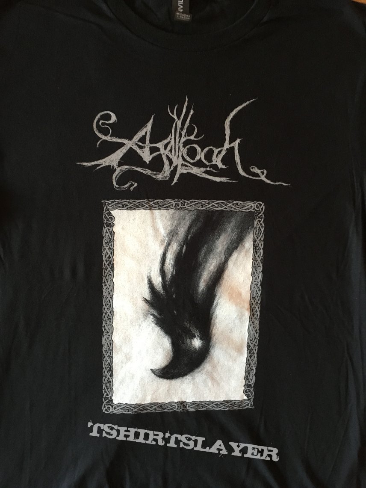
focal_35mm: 29
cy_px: 244
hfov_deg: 48.2
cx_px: 183
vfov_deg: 61.7
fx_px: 409
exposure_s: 1/33
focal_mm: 4.15
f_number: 2.2
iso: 250
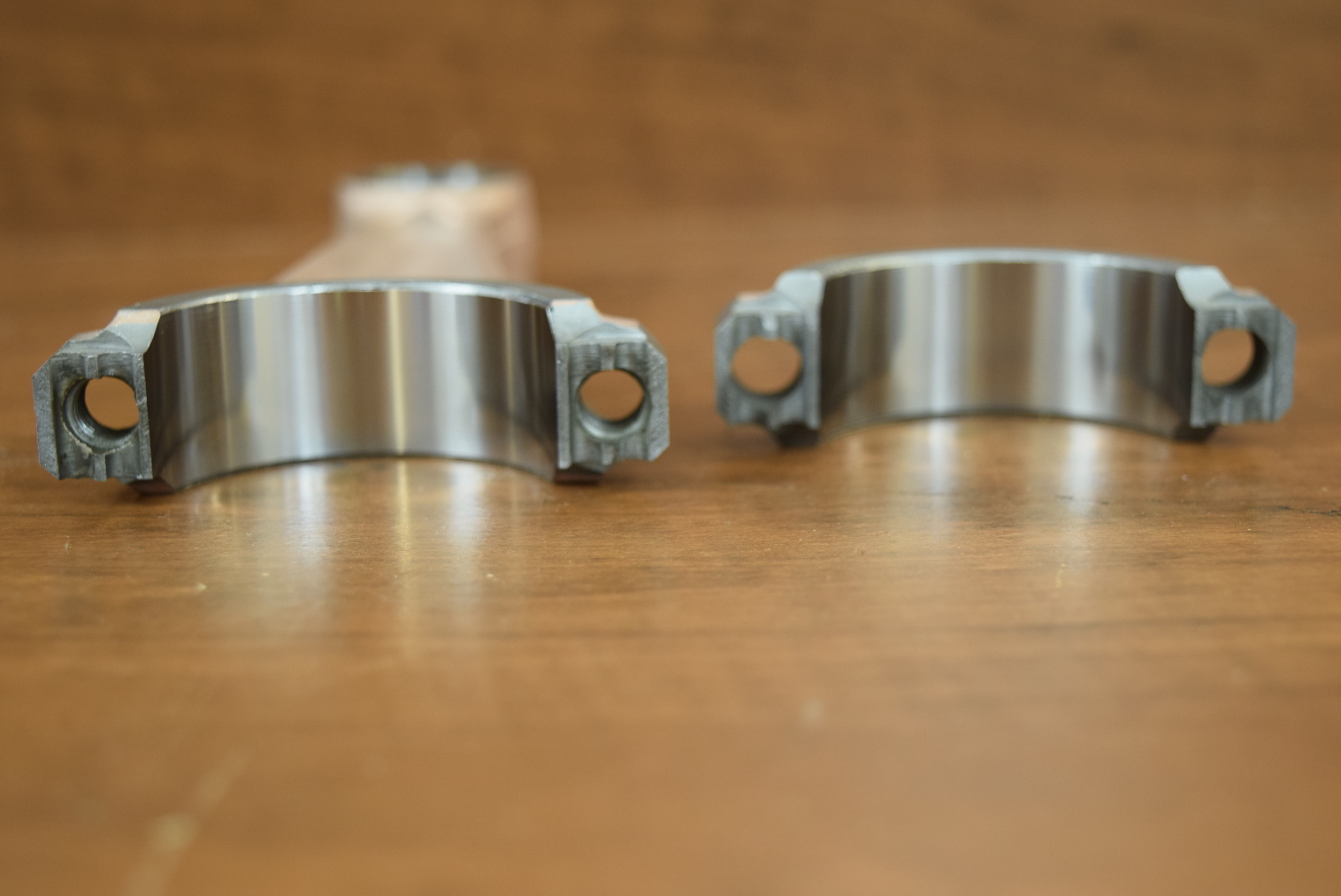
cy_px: 459
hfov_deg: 35.0
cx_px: 701
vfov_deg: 23.8
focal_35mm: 57
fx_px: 2125
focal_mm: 36
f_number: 5.6
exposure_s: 1/125
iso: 720
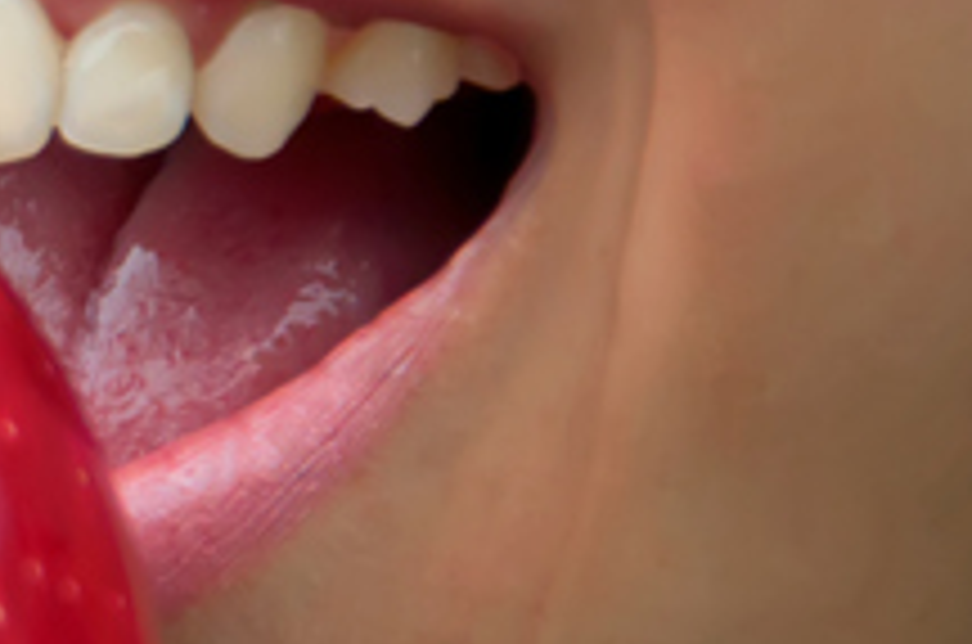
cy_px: 338
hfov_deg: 2.0
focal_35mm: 1008
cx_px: -569
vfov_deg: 1.4
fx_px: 27156
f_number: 6.7
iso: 640
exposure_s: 1/180
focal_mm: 200
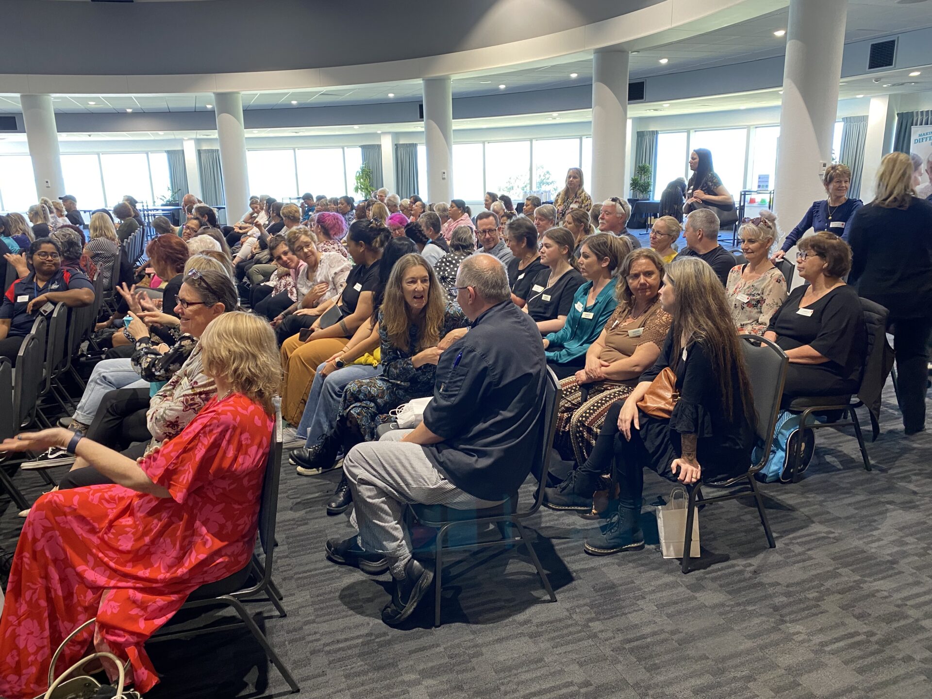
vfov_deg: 53.1
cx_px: 466
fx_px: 700
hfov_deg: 67.3
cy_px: 350
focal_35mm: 26
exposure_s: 1/50
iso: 200
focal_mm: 4.25
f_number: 1.8
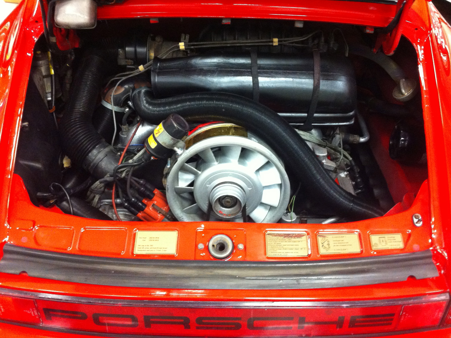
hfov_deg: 52.6
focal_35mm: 35
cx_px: 226
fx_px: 456
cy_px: 169
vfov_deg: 40.7
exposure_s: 1/15
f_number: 2.8
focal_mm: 3.85
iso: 400
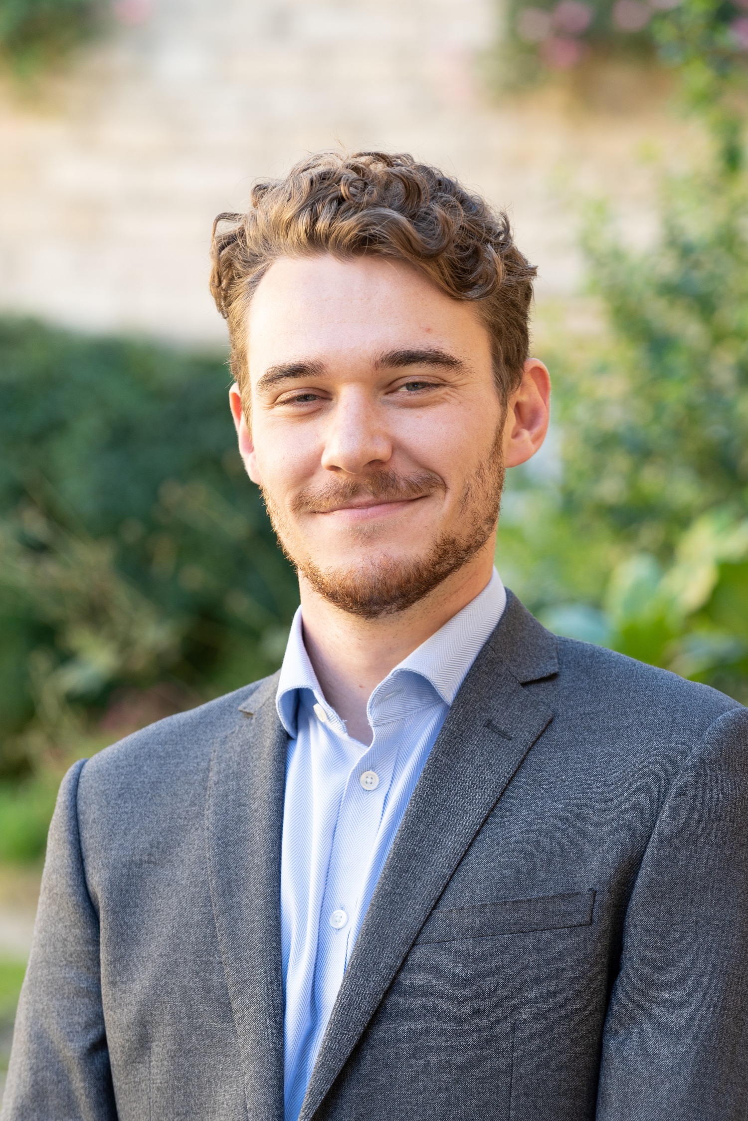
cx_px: 374
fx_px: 4826
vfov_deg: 13.2
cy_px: 560
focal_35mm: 155
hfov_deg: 8.9
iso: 400
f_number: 7.1
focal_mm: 155
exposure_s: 1/80
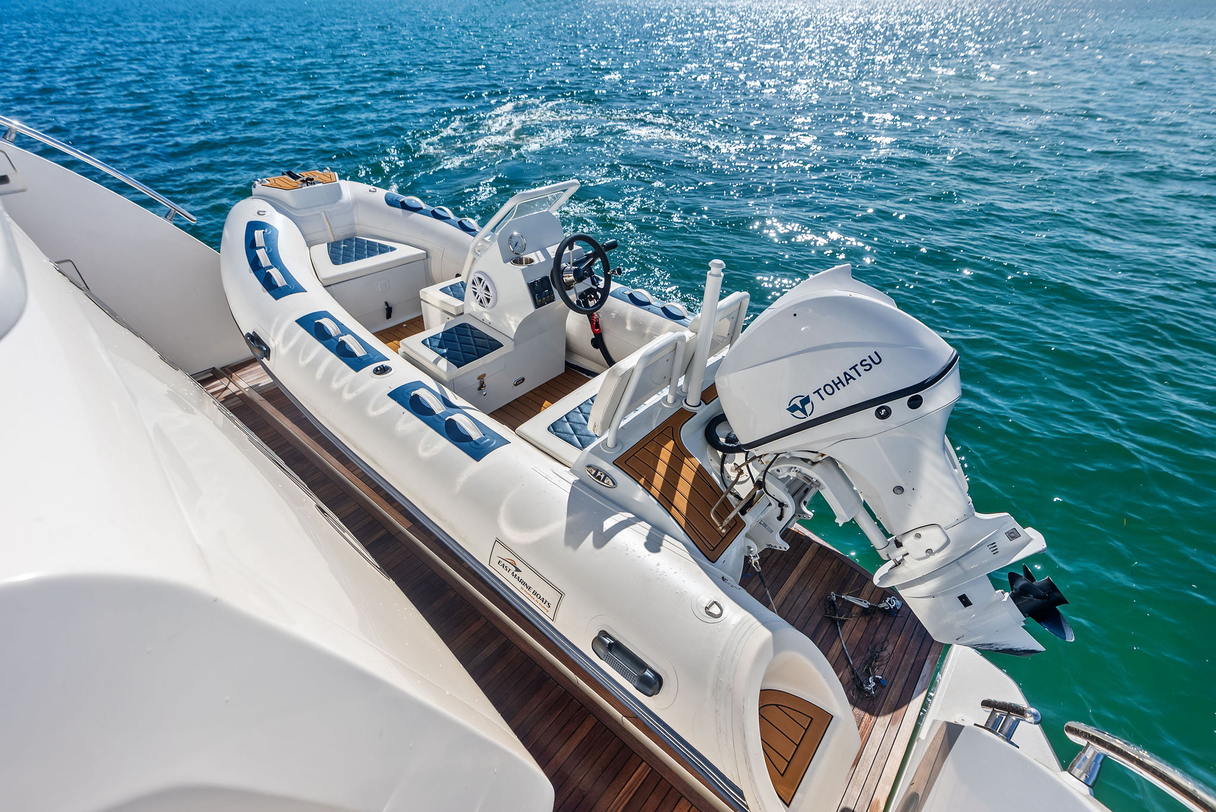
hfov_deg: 96.7
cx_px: 608
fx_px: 541
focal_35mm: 16
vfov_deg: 73.8
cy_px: 406
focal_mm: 16
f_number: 5
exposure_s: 1/125
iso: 250
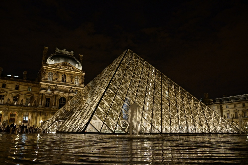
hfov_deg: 67.4
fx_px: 186
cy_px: 82
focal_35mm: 27
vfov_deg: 47.9
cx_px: 124
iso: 1600
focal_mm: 18
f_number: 4
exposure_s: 1/15
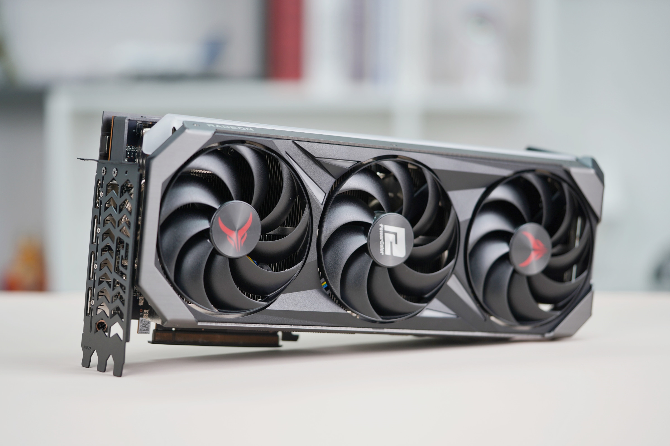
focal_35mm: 90
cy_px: 223
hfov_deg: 22.6
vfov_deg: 15.2
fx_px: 1675
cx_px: 335
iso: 125
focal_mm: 90
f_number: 2.8
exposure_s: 1/80
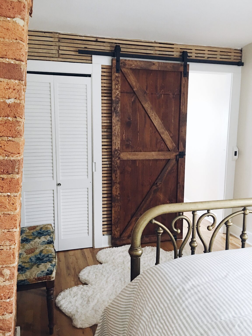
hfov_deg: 48.2
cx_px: 126
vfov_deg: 61.7
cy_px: 168
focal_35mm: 29
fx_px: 281
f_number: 2.2
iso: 100
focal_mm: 4.15
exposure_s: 1/15
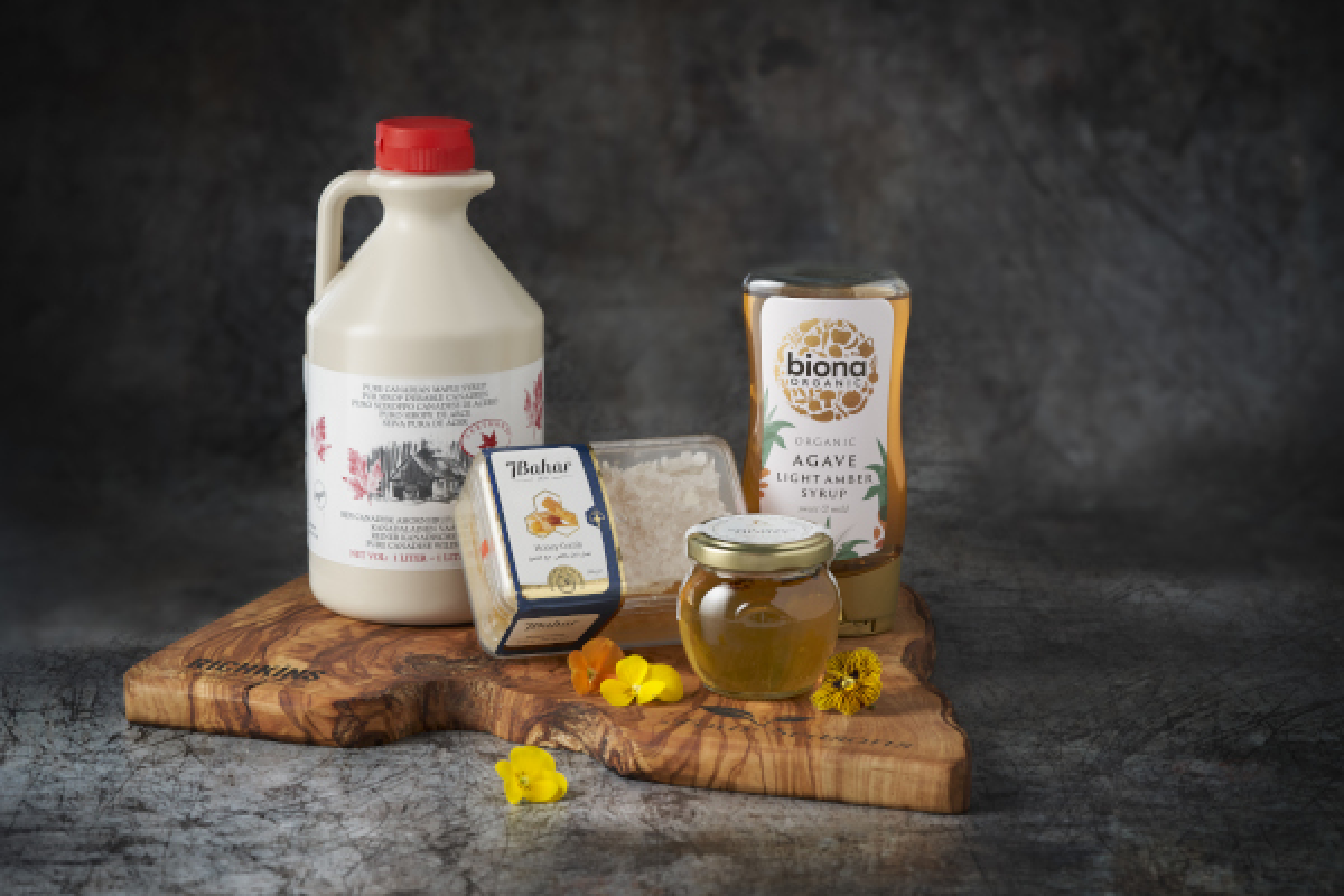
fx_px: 3360
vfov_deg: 15.2
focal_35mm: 90
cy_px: 448
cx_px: 672
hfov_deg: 22.6
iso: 100
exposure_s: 1/160
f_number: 8
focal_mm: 90
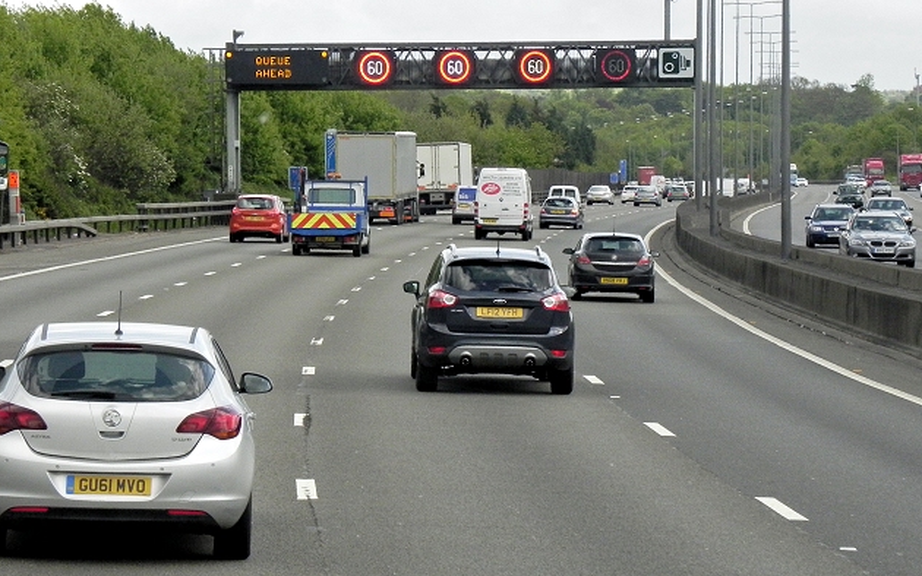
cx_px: 461
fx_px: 3895
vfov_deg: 8.5
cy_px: 228
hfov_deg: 13.5
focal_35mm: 155
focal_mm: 25.7
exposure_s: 1/385
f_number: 8
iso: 400
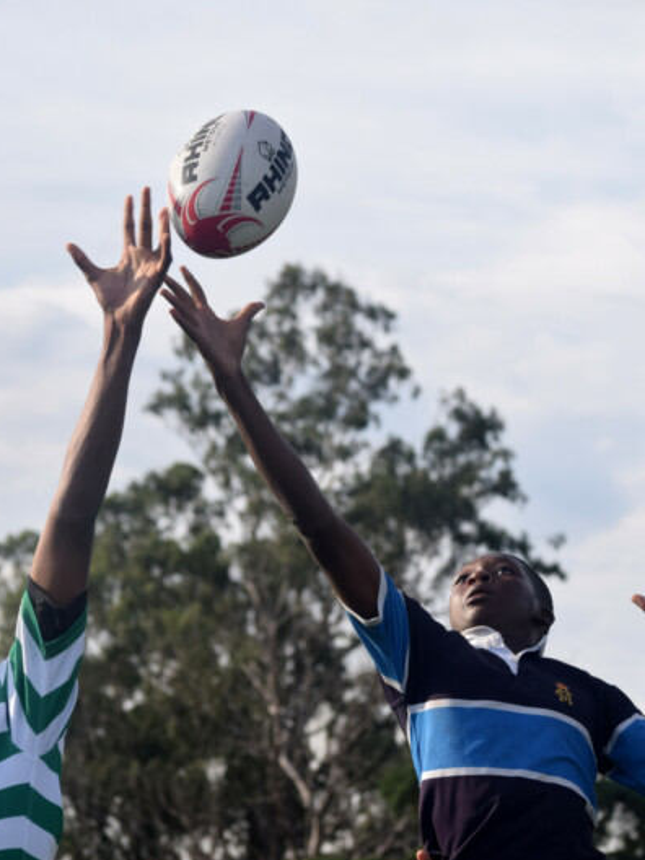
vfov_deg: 12.1
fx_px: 4068
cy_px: 432
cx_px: 423
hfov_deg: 9.1
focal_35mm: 164
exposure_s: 1/1600
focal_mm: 75
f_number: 6.3
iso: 400
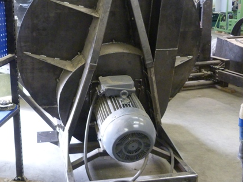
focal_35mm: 44
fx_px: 309
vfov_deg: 32.4
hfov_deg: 42.6
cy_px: 53
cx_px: 89
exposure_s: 1/25
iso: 400
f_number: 2.9
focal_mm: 5.2
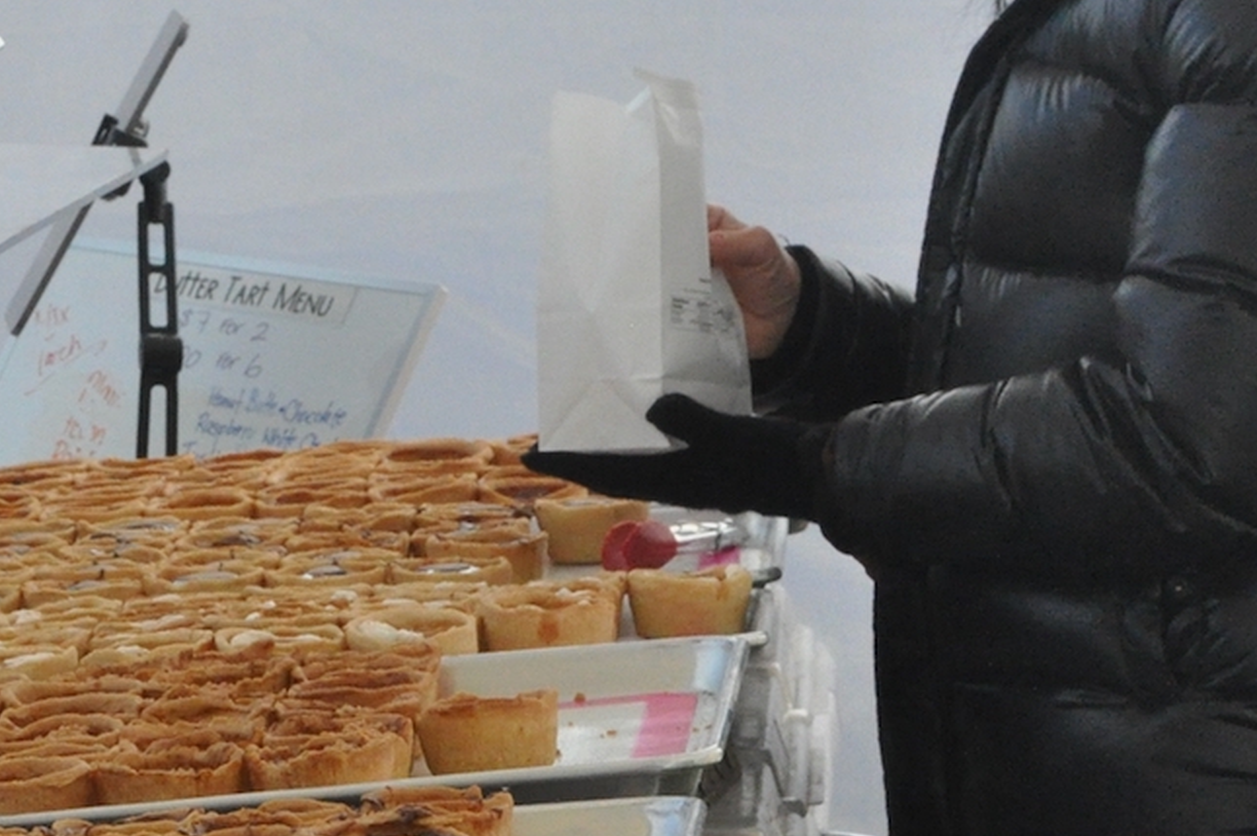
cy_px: 158
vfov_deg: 5.3
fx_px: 9036
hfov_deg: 7.9
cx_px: 27
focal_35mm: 259
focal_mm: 58
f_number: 14
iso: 1600
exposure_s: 1/800
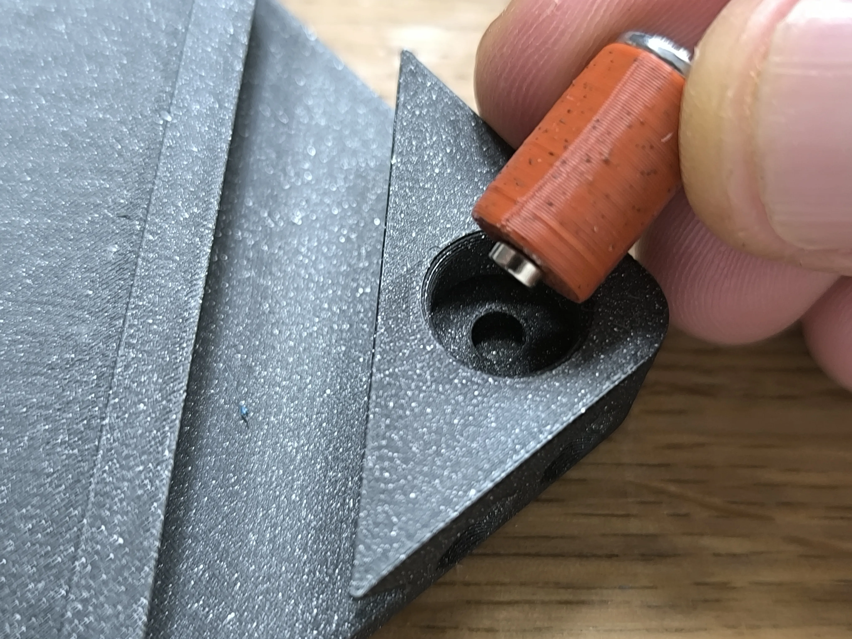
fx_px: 1132
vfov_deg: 31.5
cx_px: 426
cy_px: 320
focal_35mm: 46
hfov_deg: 41.2
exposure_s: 1/25
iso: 1000
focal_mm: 6.14
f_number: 1.65
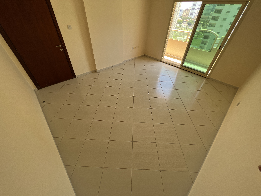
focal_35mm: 13
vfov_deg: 89.9
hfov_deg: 106.2
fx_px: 98
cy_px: 98
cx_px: 130
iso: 32
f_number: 1.8
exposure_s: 1/121
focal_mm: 1.57
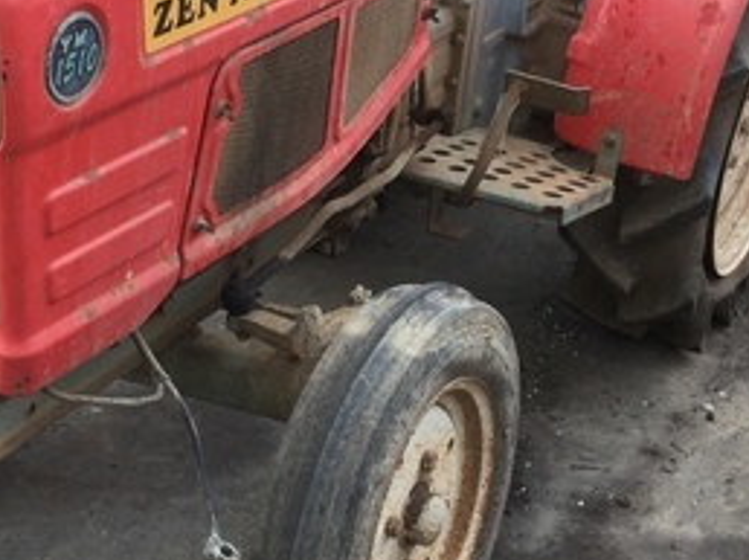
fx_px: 1665
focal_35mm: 77
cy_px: 232
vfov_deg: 19.1
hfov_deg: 25.3
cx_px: 276
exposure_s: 1/120
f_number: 2.4
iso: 50
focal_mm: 3.3
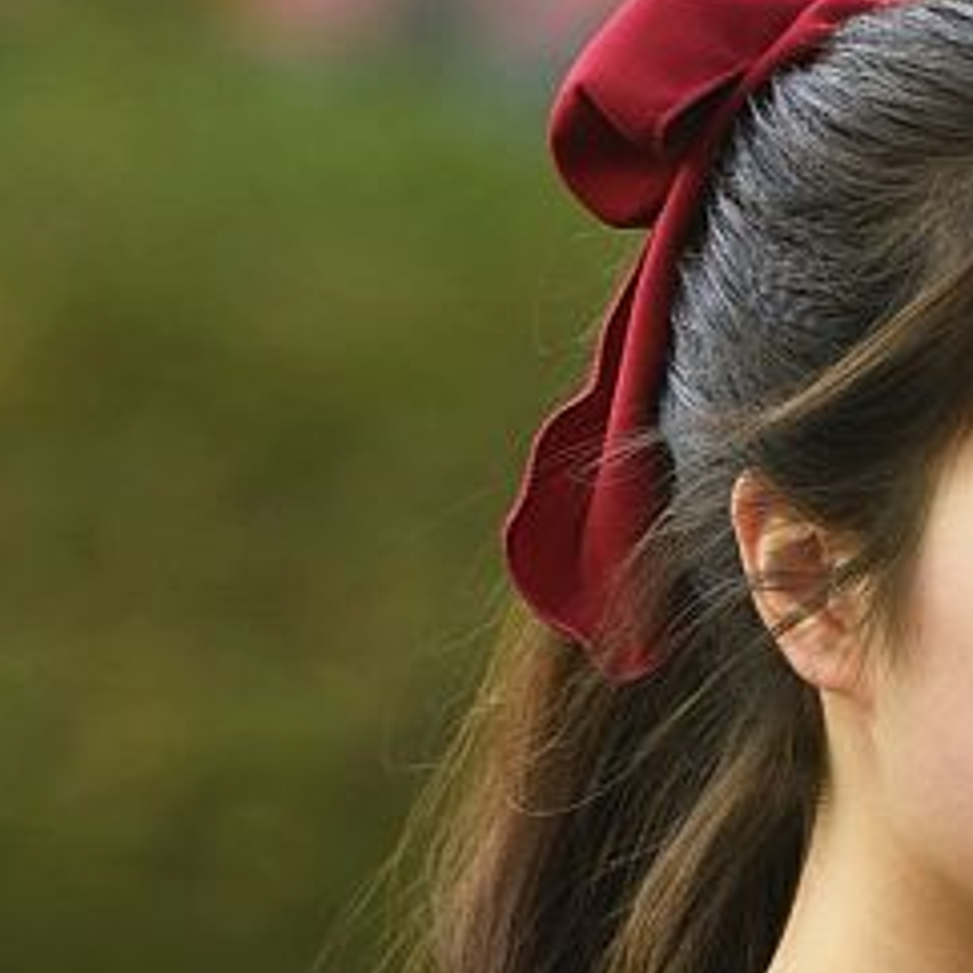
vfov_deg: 2.4
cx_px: 1180
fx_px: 22801
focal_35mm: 717
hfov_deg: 2.4
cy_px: 2071
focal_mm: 170
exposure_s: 1/200
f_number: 4
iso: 100
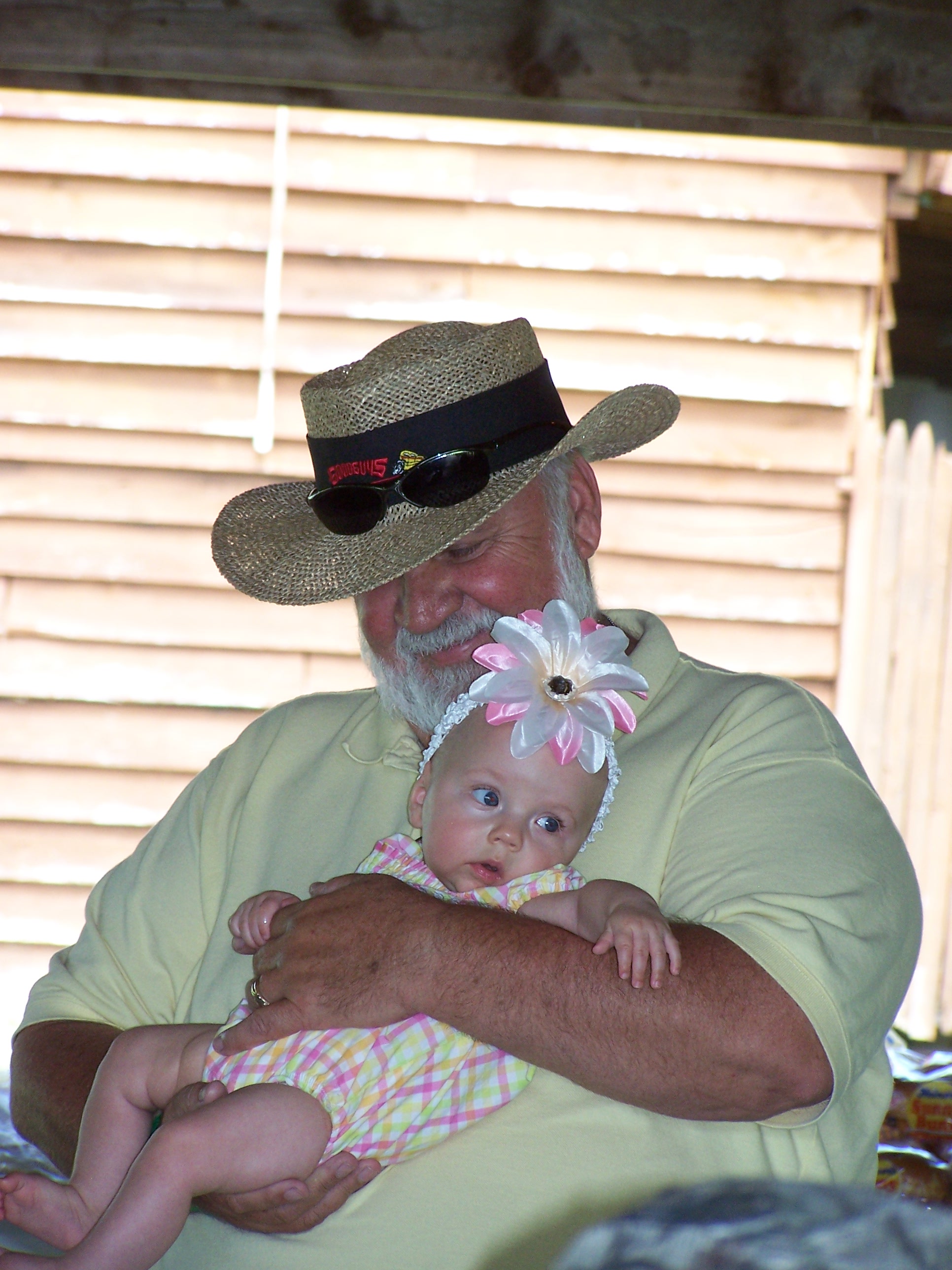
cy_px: 635
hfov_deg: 6.8
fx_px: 7994
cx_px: 476
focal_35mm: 218
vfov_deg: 9.1
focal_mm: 36.2
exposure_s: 1/180
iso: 140
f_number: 3.2
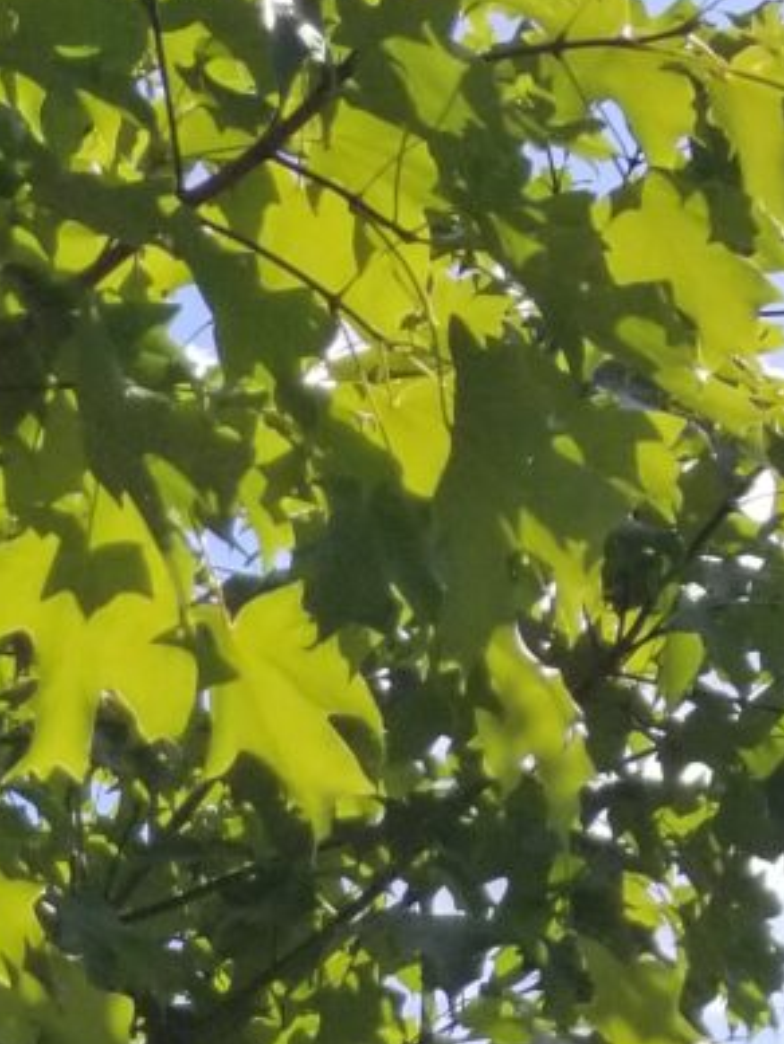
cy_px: 2493
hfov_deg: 10.0
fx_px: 4135
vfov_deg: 11.8
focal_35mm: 137
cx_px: -776
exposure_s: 1/2584
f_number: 1.7
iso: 50
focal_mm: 4.25
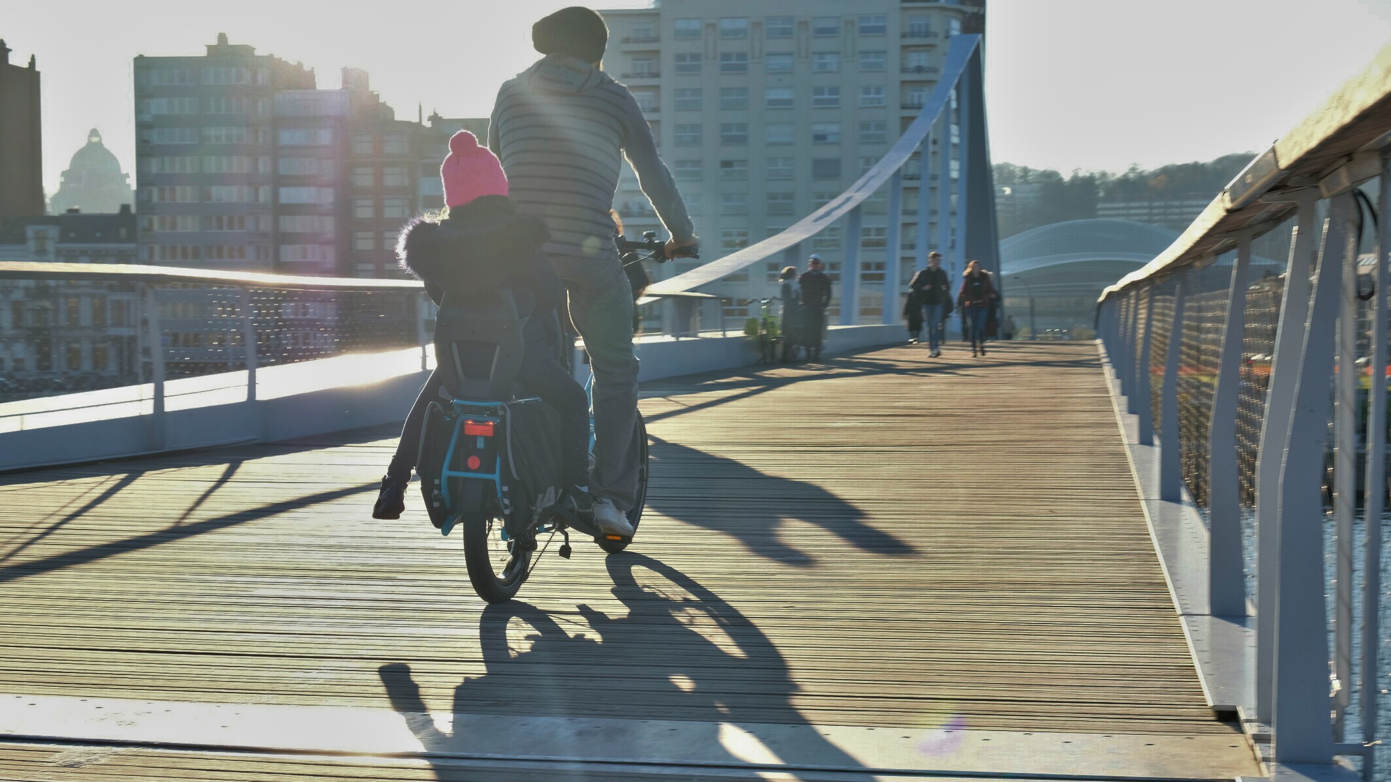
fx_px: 1918
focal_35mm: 52
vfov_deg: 23.1
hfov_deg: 39.9
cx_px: 695
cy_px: 385
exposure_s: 1/140
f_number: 8
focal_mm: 32.9
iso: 400
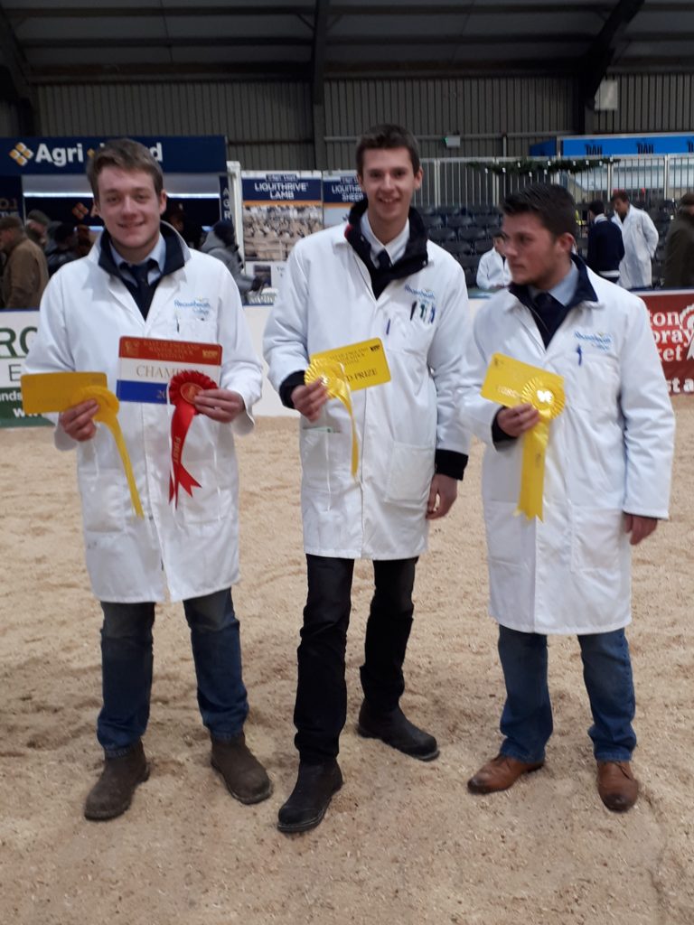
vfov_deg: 65.3
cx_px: 347
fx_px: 722
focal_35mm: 27
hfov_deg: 51.4
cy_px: 462
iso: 100
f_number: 1.9
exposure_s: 1/33
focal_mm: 3.6
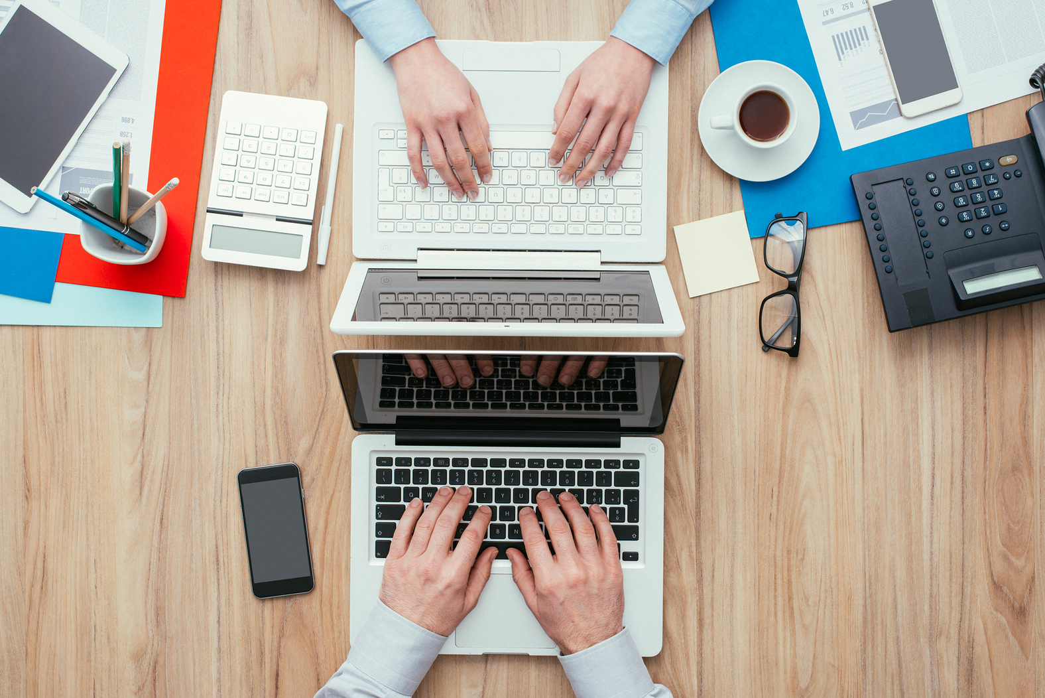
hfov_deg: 39.6
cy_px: 349
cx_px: 522
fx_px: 1452
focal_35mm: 50
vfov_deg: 27.0
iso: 100
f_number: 10
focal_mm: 50
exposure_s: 1/125
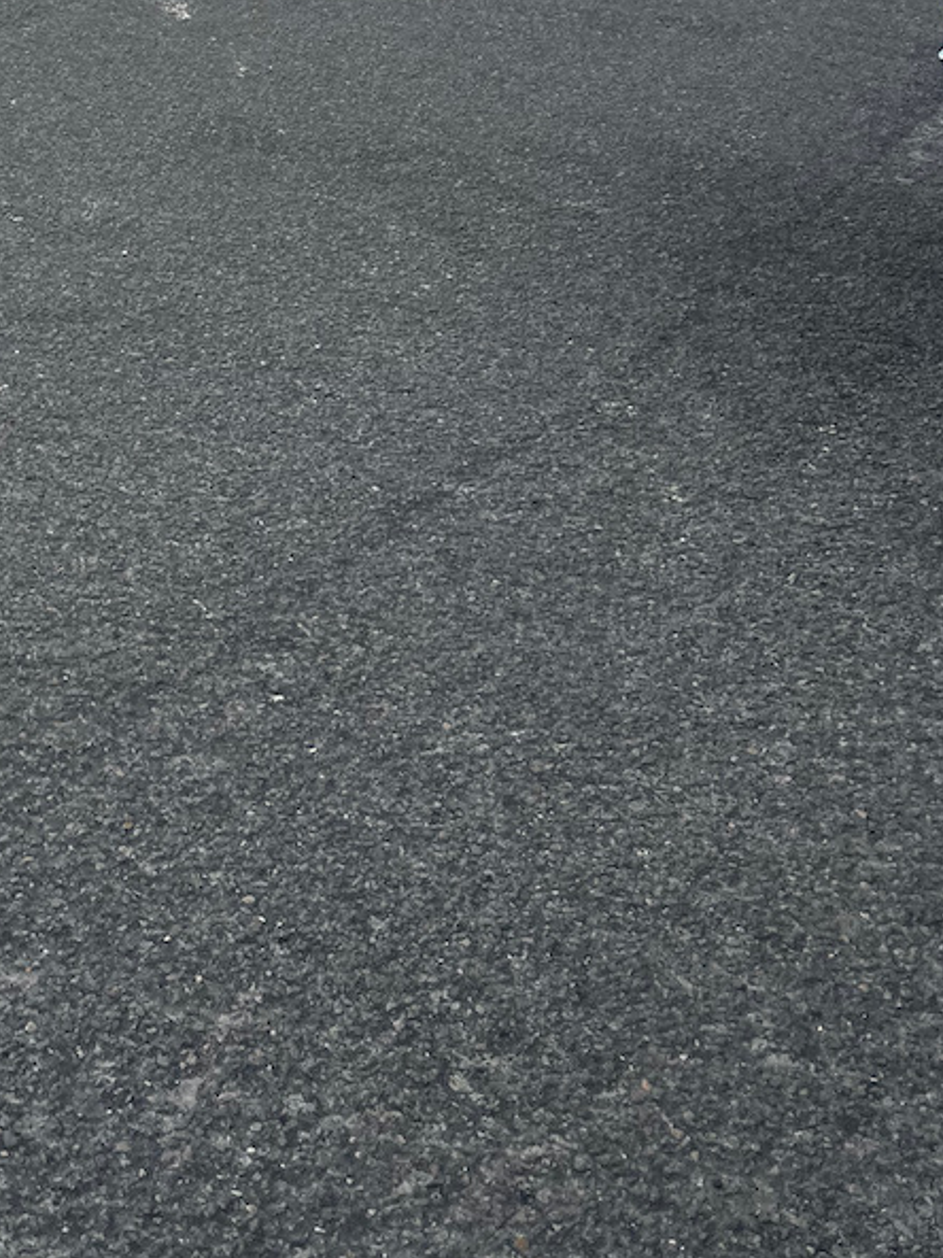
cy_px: -21
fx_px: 2179
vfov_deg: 29.8
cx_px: -83
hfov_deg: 23.0
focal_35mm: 60
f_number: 1.5
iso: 50
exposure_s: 1/3571
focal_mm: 5.7
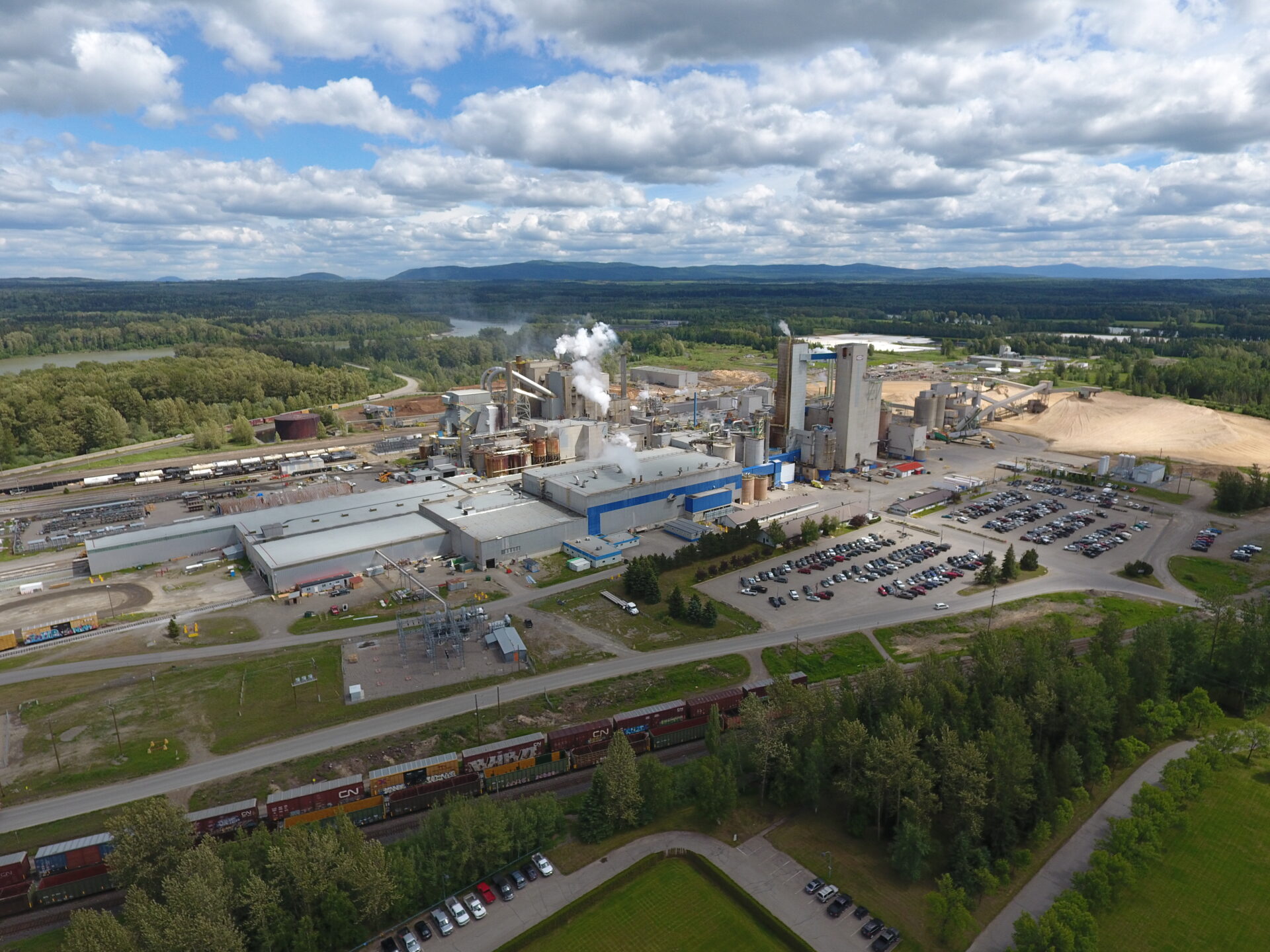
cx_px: 635
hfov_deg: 81.7
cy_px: 476
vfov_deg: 66.0
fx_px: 734
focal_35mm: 20
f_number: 2.8
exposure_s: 1/1053
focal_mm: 3.61
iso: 100
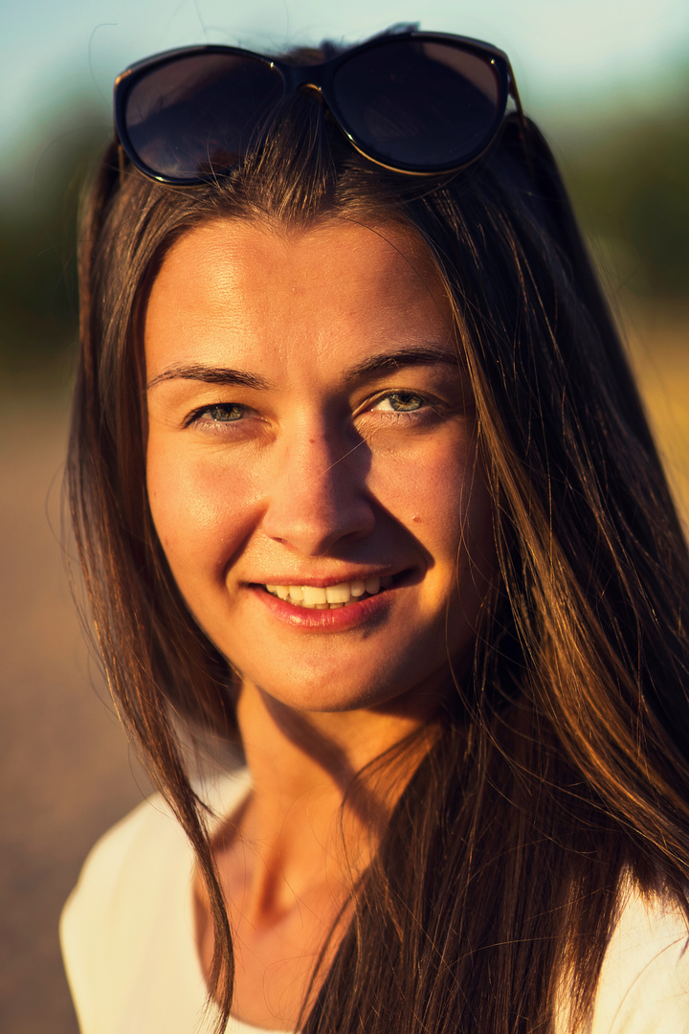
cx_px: 344
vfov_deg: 16.1
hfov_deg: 10.8
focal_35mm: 128
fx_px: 3660
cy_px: 517
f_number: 1.8
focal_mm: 85
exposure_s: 1/2500
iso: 100
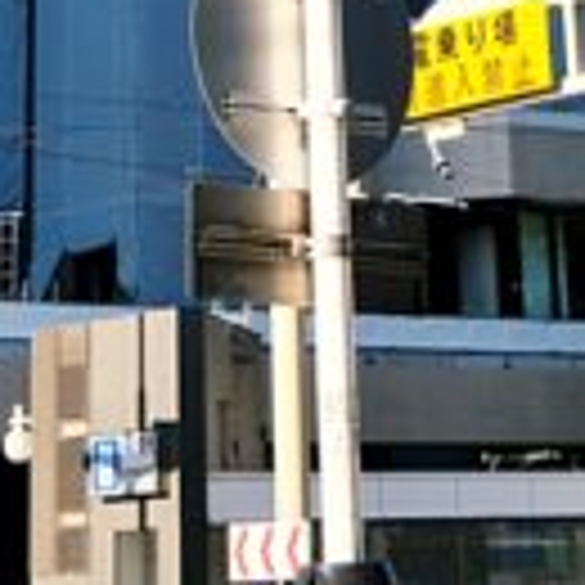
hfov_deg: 11.3
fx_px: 2944
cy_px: -868
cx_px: 324
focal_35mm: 154
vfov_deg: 9.8
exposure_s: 1/600
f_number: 5.6
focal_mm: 15.2
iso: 320
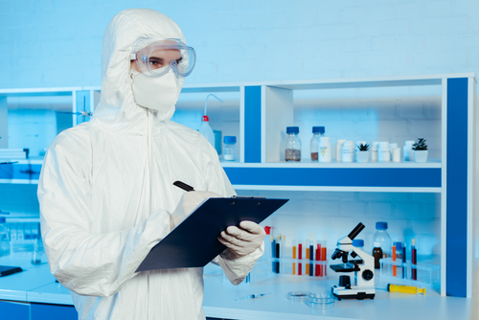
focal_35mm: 50
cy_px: 160
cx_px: 240
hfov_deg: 39.6
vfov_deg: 27.0
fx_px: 666
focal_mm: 50
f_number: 5
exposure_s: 1/160
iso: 125
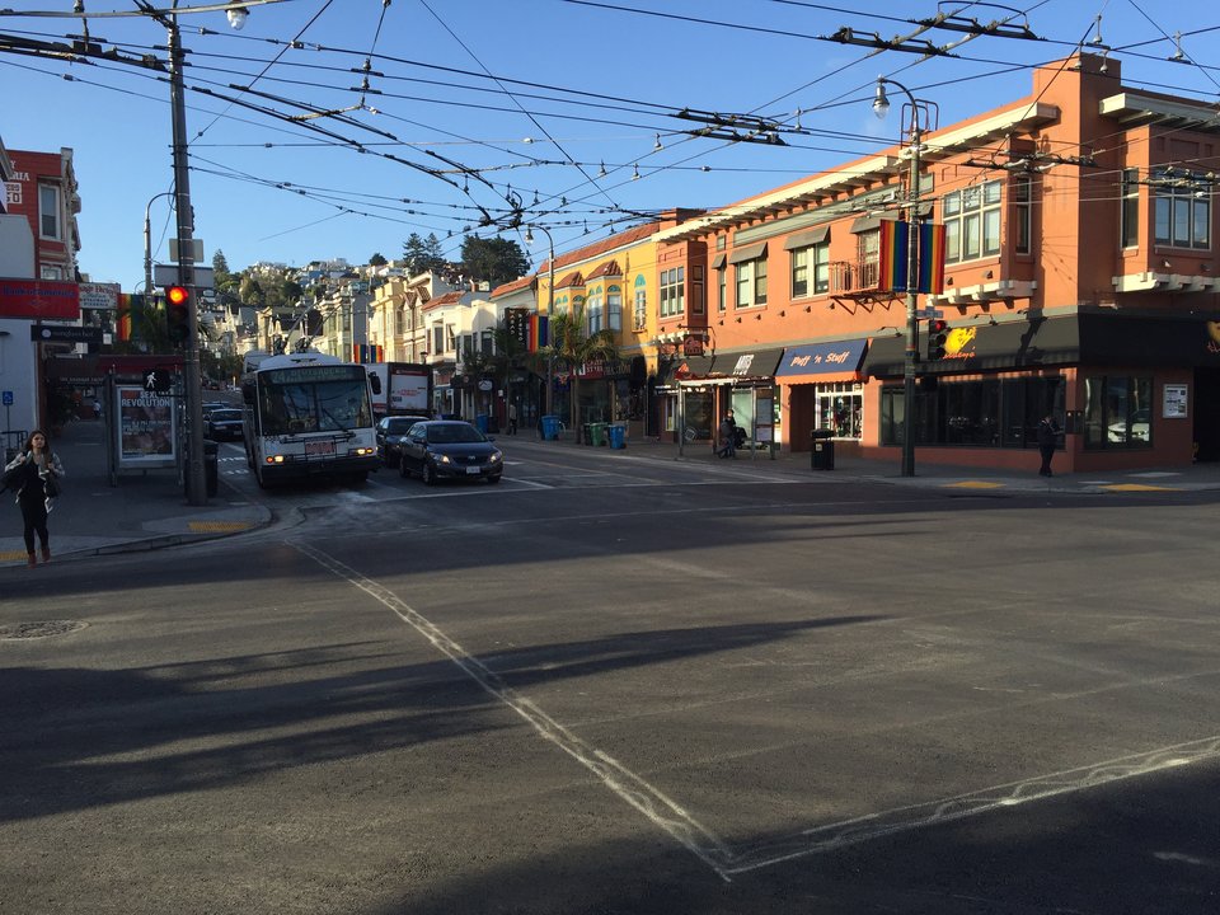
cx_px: 610
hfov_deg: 61.7
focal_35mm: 29
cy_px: 458
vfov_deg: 48.2
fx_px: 1022
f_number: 2.2
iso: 32
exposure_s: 1/898
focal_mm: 4.15
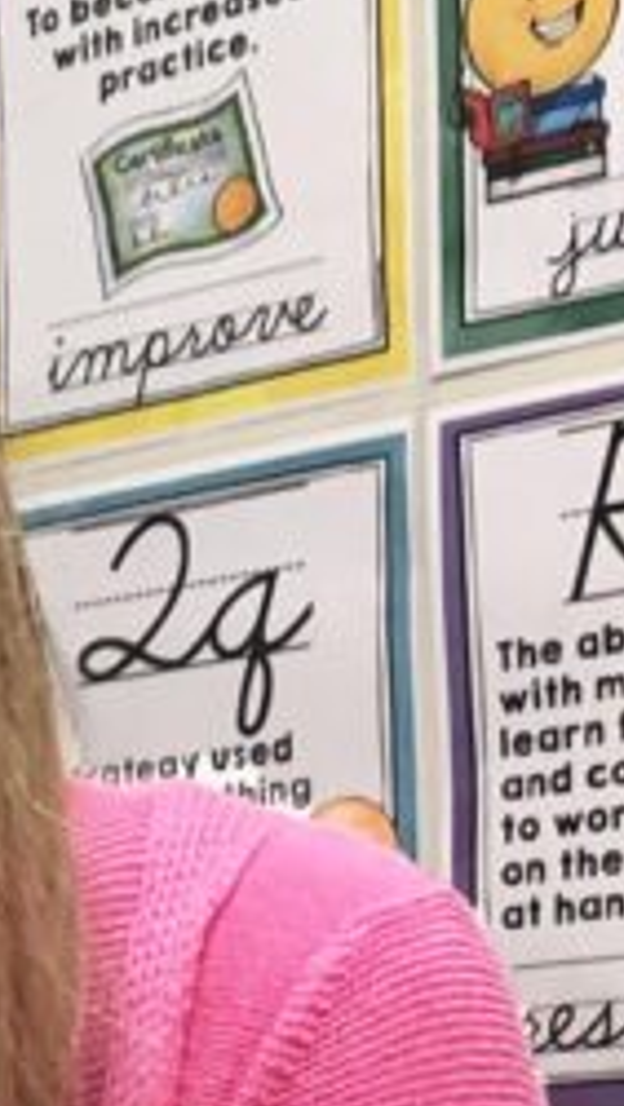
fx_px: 4579
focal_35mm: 156
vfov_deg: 13.3
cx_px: -1106
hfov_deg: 7.1
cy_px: 1451
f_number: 1.8
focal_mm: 3.99
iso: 40
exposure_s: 1/30
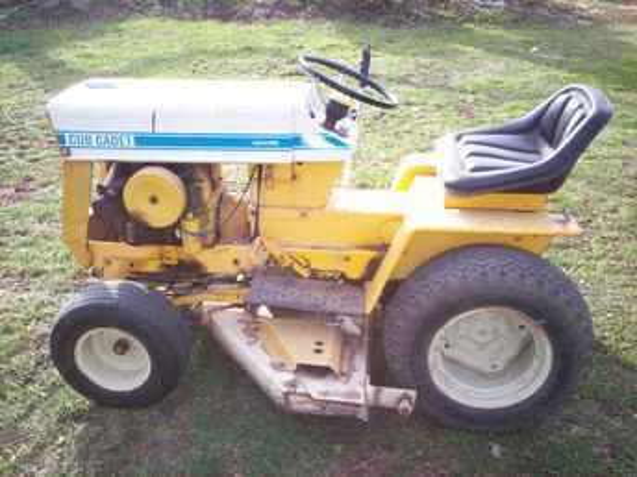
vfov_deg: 39.7
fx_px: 662
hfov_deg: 51.4
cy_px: 238
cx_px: 318
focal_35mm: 36
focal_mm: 6
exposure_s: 1/68
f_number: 4.5
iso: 140
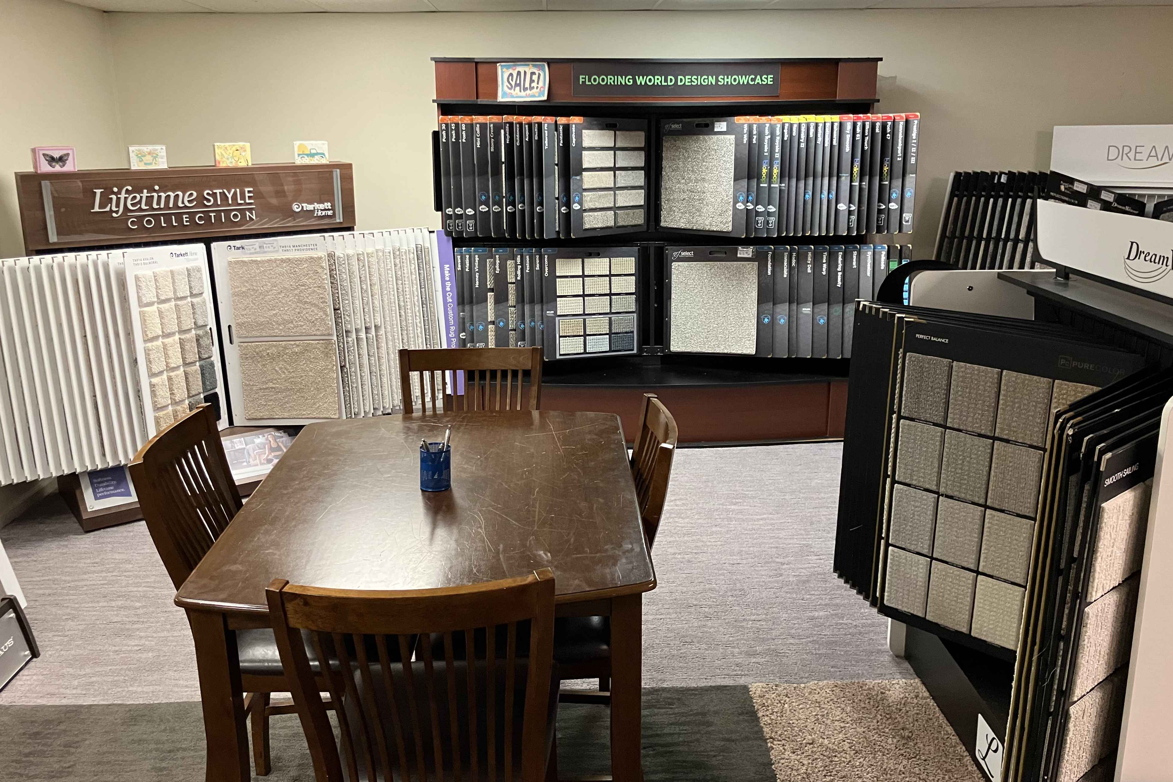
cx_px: 599
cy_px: 351
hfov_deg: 61.9
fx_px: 977
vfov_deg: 43.5
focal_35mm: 30
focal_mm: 4
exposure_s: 1/60
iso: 320
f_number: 1.8
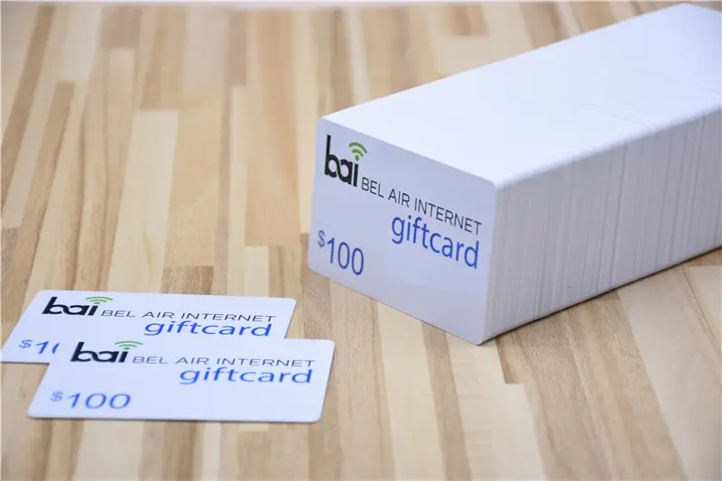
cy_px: 240
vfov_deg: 11.4
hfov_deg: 17.1
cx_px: 361
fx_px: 2406
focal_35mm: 120
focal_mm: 80
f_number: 5.3
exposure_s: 1/40
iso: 100
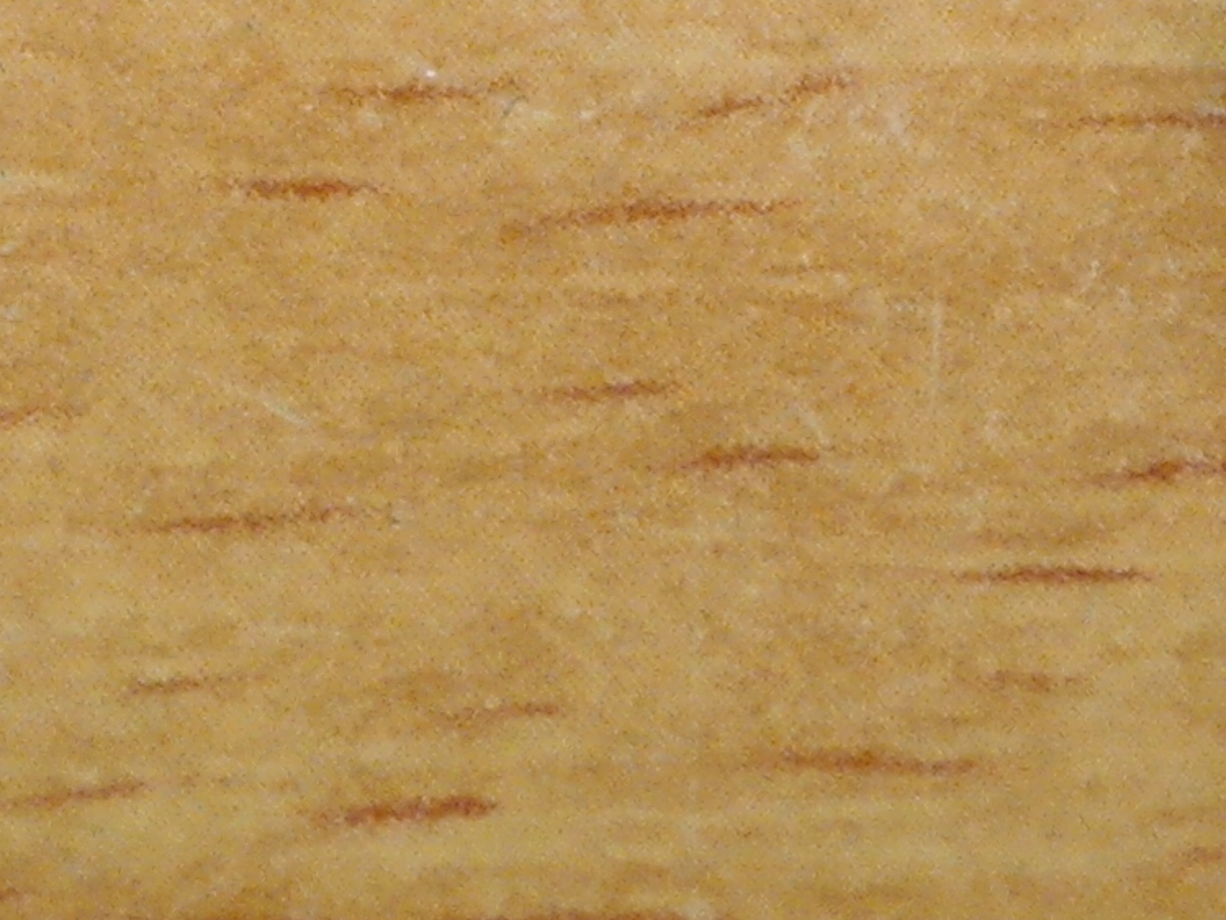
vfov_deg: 4.9
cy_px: 208
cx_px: 41
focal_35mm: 302
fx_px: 10698
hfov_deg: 6.5
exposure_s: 1/50
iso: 800
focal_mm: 28
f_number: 4
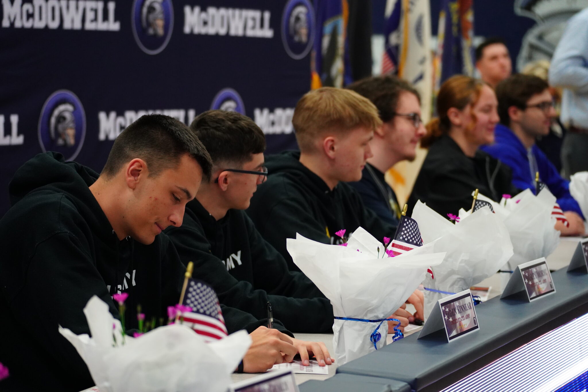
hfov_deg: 15.8
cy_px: 196
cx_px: 294
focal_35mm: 130
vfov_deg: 10.5
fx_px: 2123
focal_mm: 130
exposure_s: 1/160
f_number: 5
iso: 5000
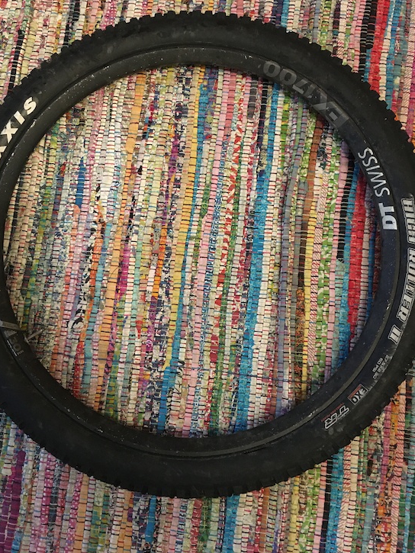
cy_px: 255
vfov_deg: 56.7
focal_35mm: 32
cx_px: 188
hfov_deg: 44.1
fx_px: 511
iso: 400
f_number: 2.2
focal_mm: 4.15
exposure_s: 1/15
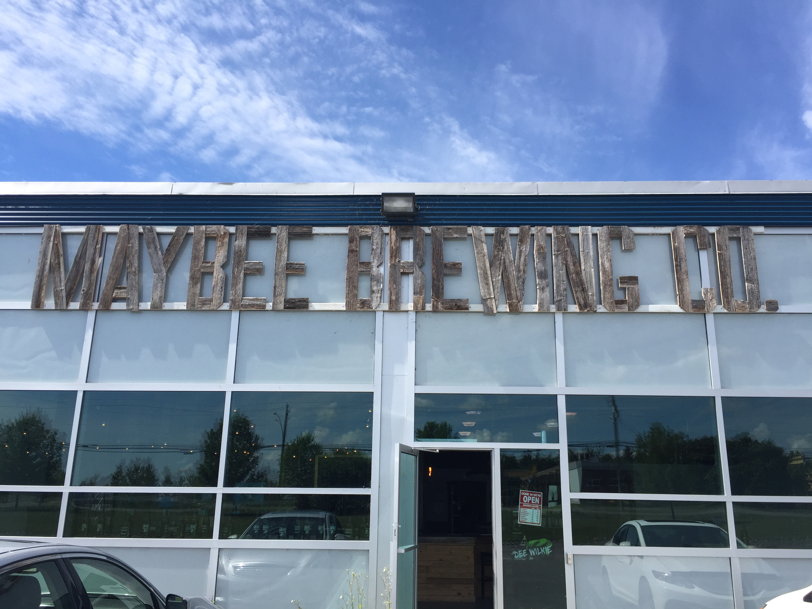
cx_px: 406
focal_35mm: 29
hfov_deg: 61.7
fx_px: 680
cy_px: 304
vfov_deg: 48.2
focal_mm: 4.15
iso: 32
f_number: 2.2
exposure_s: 1/1647
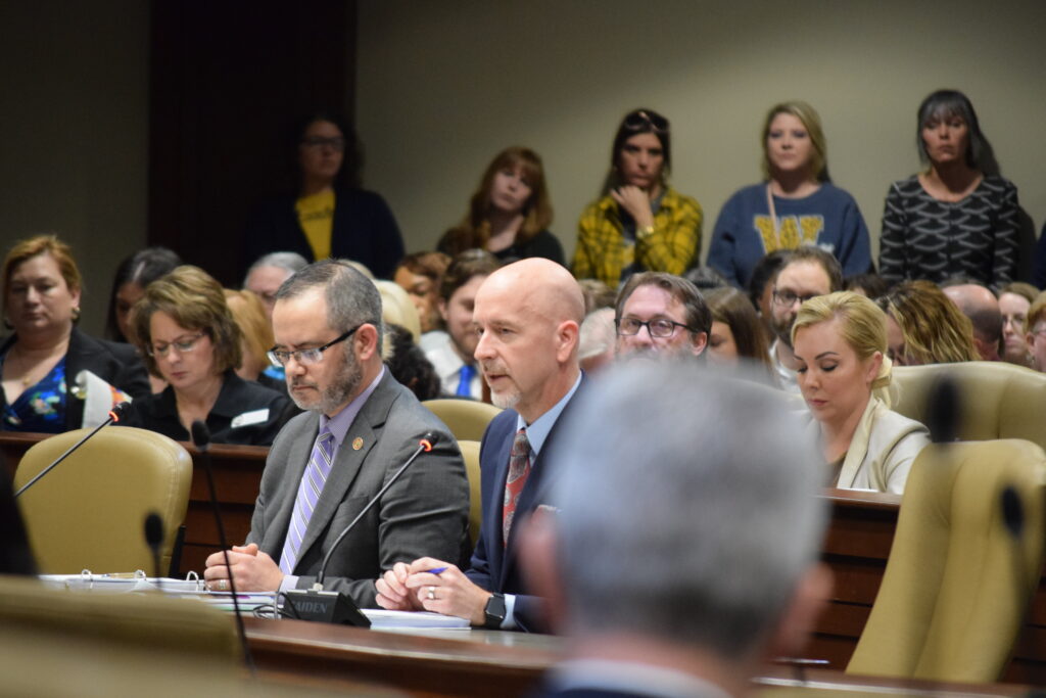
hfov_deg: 6.9
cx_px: 523
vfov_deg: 4.6
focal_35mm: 300
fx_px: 8717
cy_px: 349
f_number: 5.6
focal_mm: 200
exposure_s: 1/40
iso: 3200
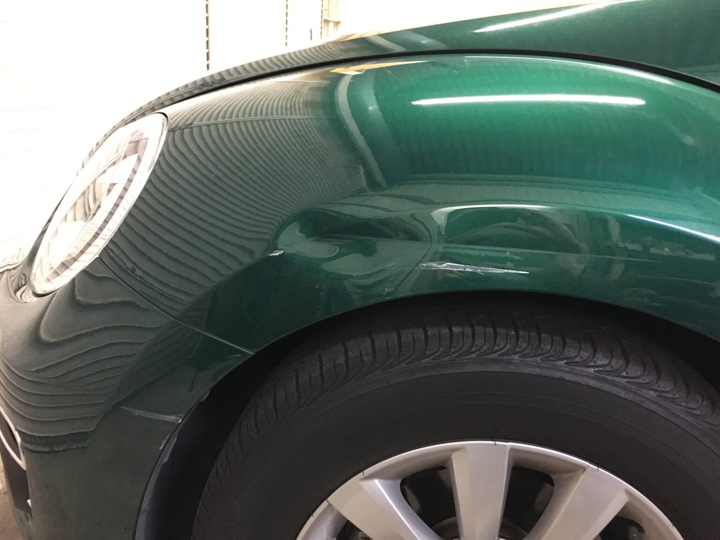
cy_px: 270
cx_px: 360
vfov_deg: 48.2
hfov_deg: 61.7
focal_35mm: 29
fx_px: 603
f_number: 2.2
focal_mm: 4.15
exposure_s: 1/15
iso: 320
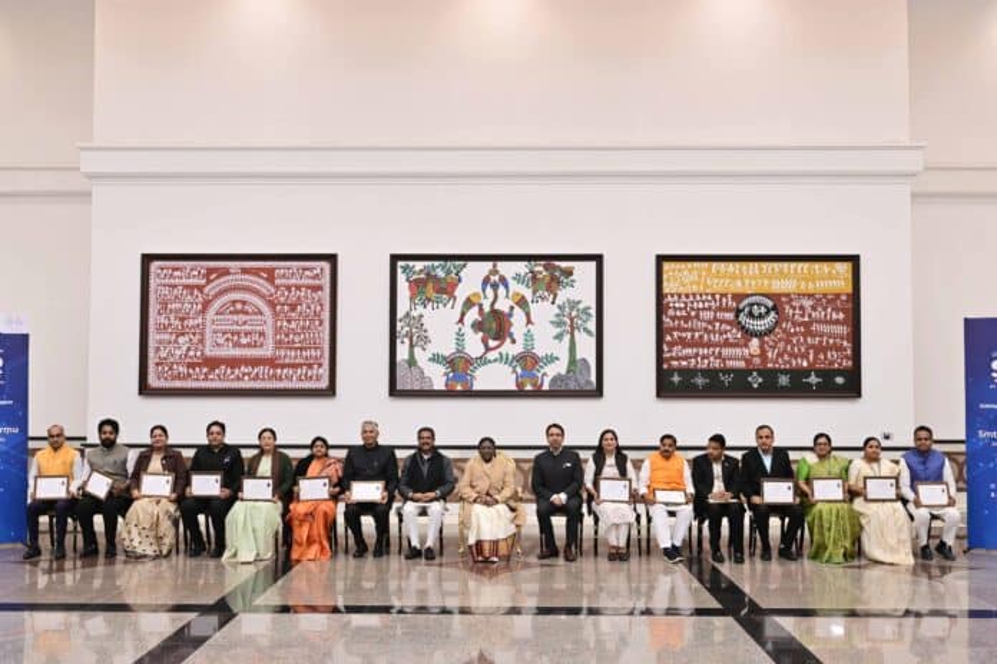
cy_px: 332
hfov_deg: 62.8
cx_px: 498
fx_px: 817
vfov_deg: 44.3
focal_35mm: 30
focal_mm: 29.5
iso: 1250
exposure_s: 1/160
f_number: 5
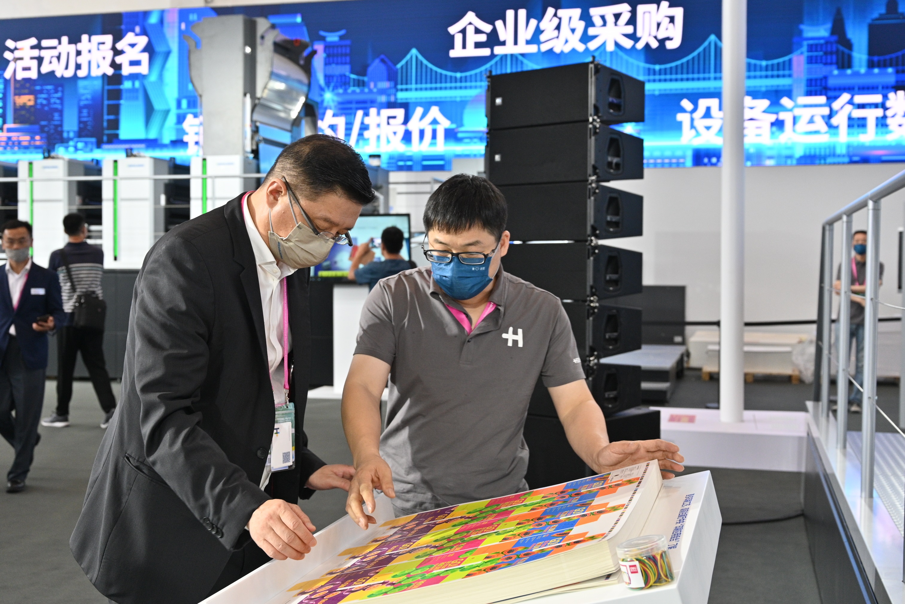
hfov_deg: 45.4
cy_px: 302
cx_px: 452
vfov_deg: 31.2
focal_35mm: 43
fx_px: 1081
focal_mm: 43
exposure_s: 1/160
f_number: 5.6
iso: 1250
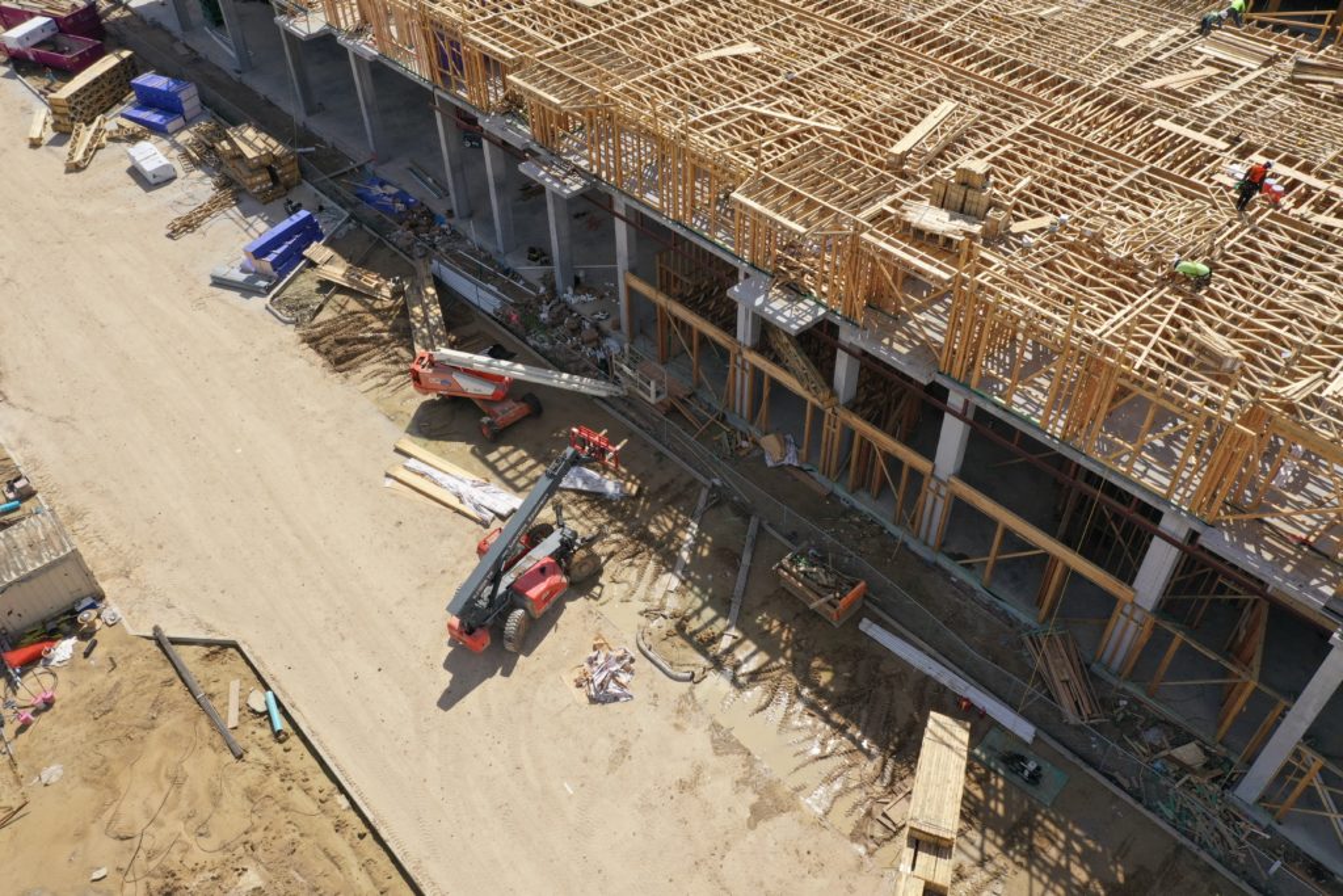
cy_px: 448
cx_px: 672
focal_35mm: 28
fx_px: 1045
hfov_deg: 65.5
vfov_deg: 46.4
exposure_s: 1/500
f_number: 6.3
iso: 100
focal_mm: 10.26
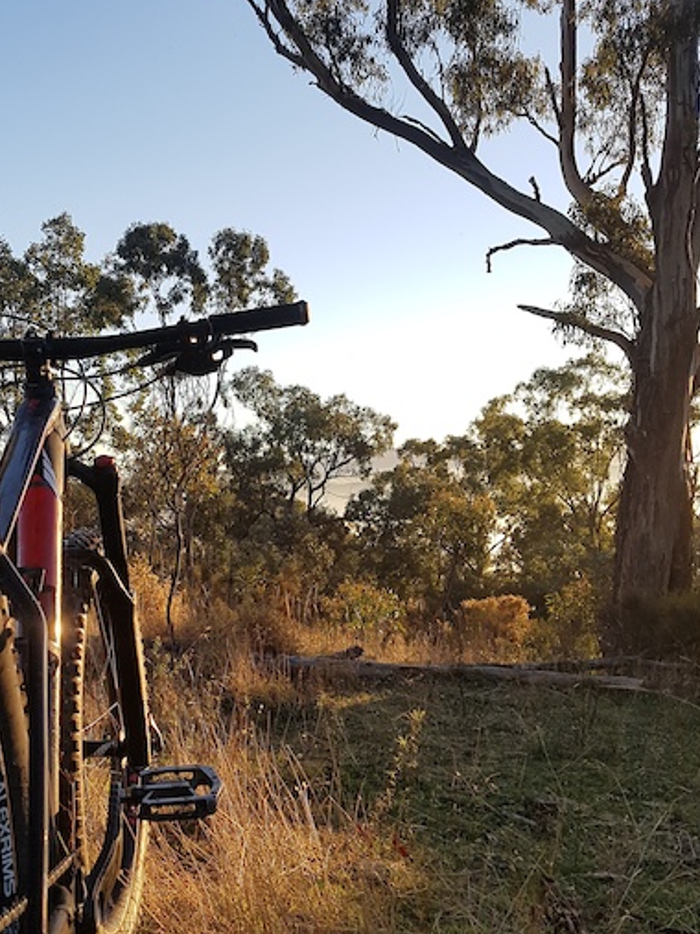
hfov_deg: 34.9
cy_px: 597
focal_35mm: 41
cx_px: 251
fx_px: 1106
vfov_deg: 45.3
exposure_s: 1/784
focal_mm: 4.2
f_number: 1.7
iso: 50
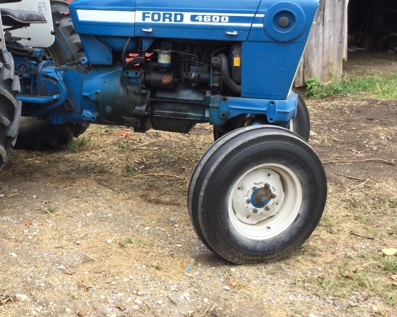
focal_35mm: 52
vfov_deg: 28.9
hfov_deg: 35.1
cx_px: 92
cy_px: 99
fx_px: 611
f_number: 2.4
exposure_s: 1/362
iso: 25
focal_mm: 3.3
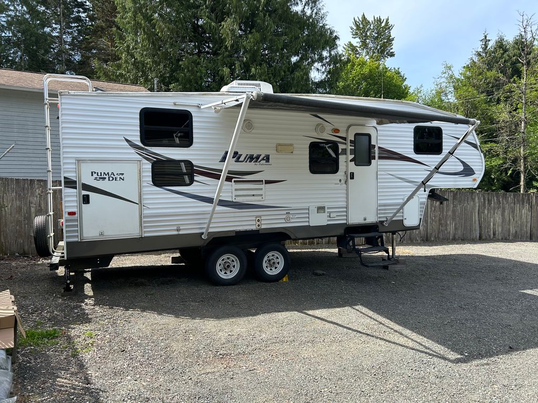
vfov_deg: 53.1
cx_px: 269
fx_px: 404
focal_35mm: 26
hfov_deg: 67.3
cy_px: 202
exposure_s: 1/1511
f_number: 1.5
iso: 50
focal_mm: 5.7
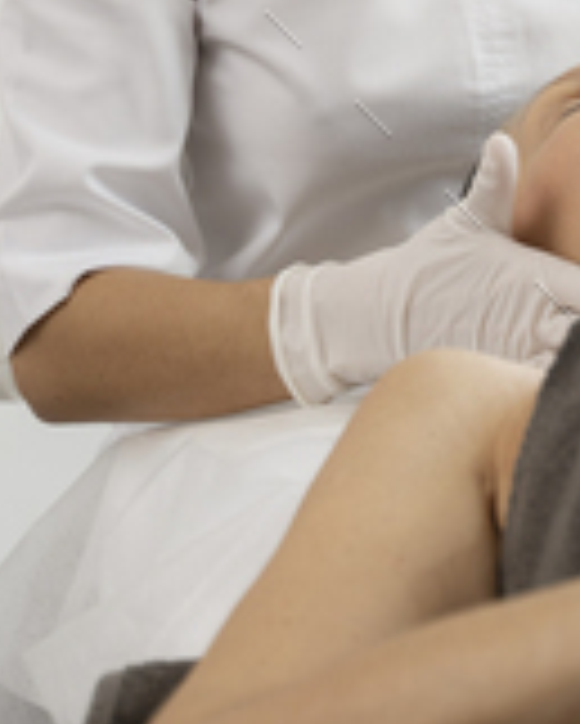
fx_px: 3537
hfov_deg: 9.2
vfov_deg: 11.6
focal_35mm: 165
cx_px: 755
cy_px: 56
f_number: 2.8
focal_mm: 48
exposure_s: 1/160
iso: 320
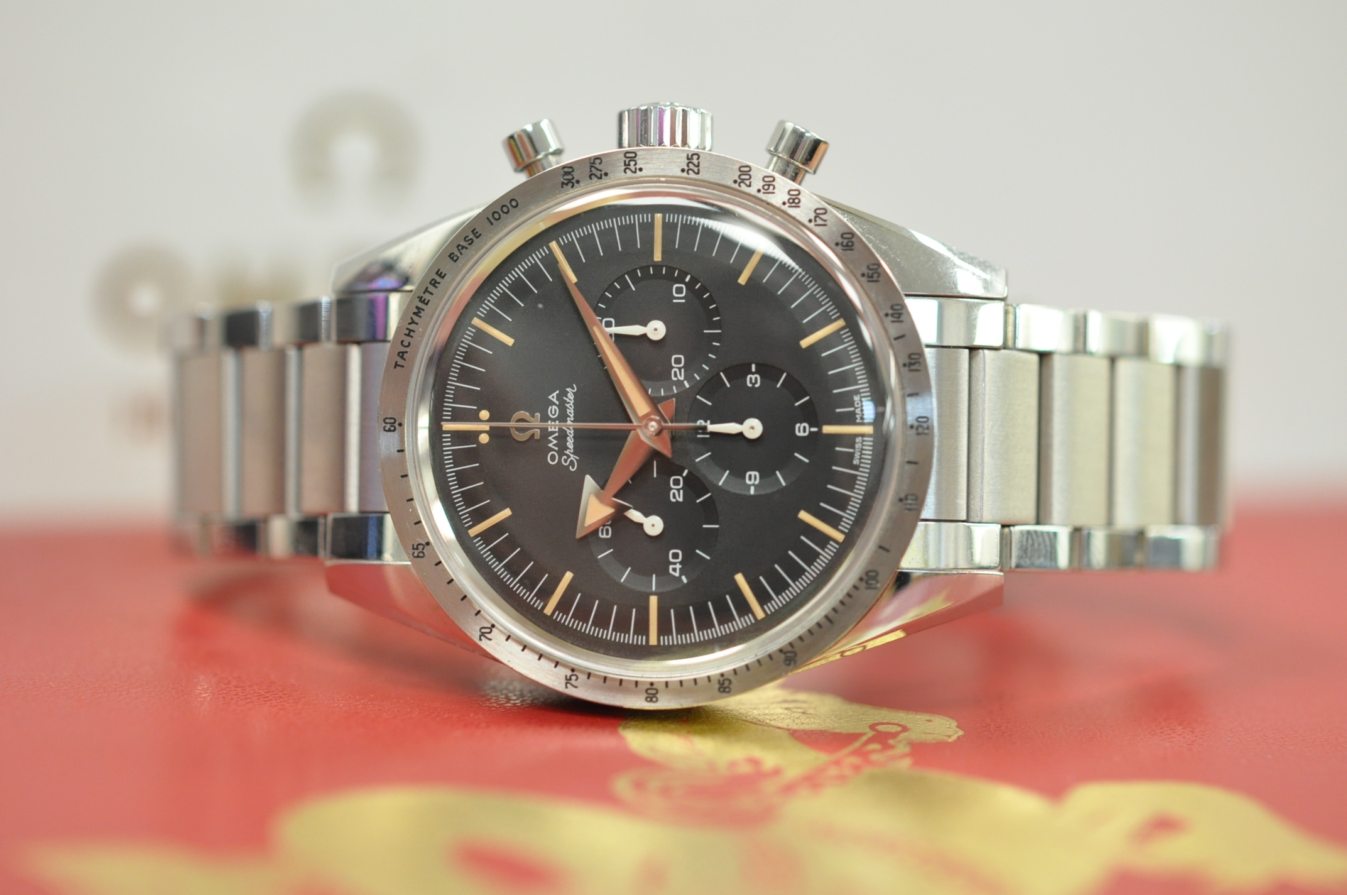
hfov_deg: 22.6
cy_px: 448
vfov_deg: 15.2
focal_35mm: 90
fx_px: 3363
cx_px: 674
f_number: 4
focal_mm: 60
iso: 1100
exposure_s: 1/125
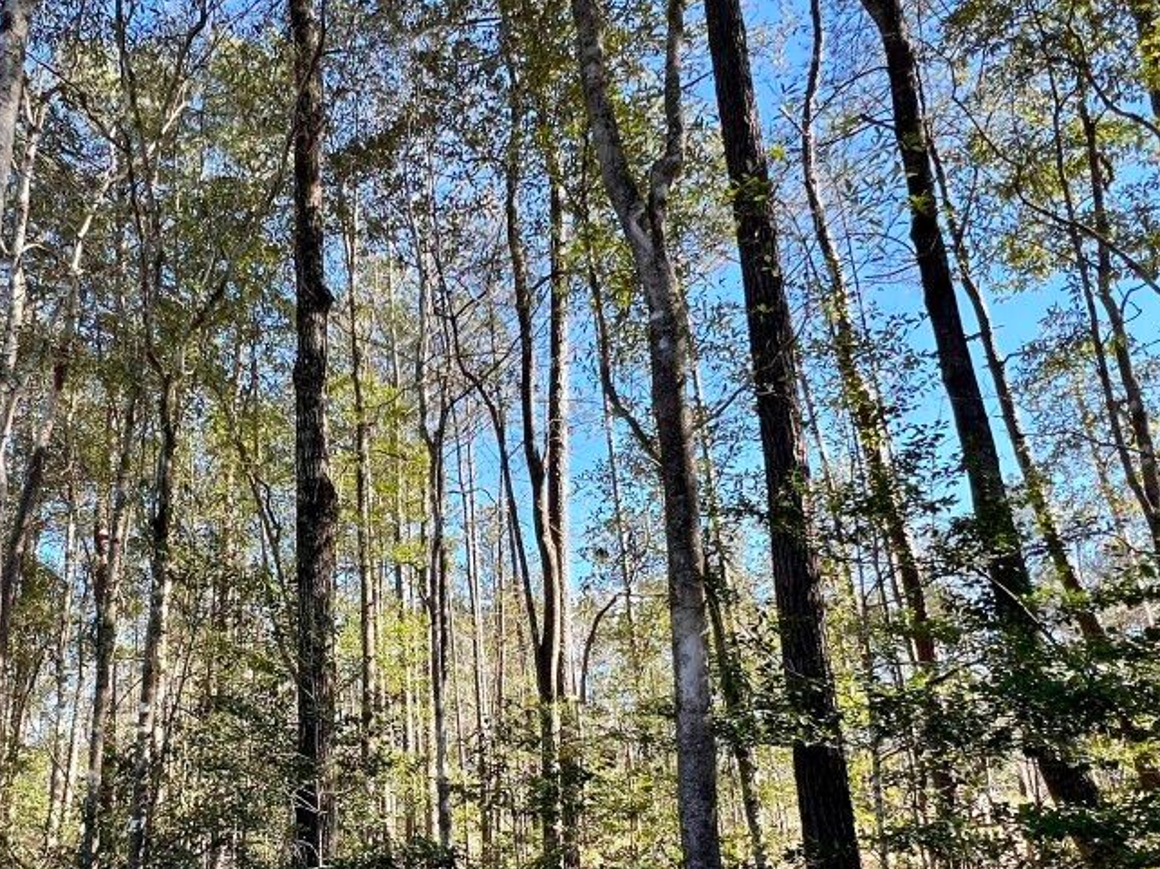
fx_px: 904
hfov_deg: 63.5
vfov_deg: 50.5
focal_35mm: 27
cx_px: 375
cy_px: 573
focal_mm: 1.57
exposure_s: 1/316
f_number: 1.8
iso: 32
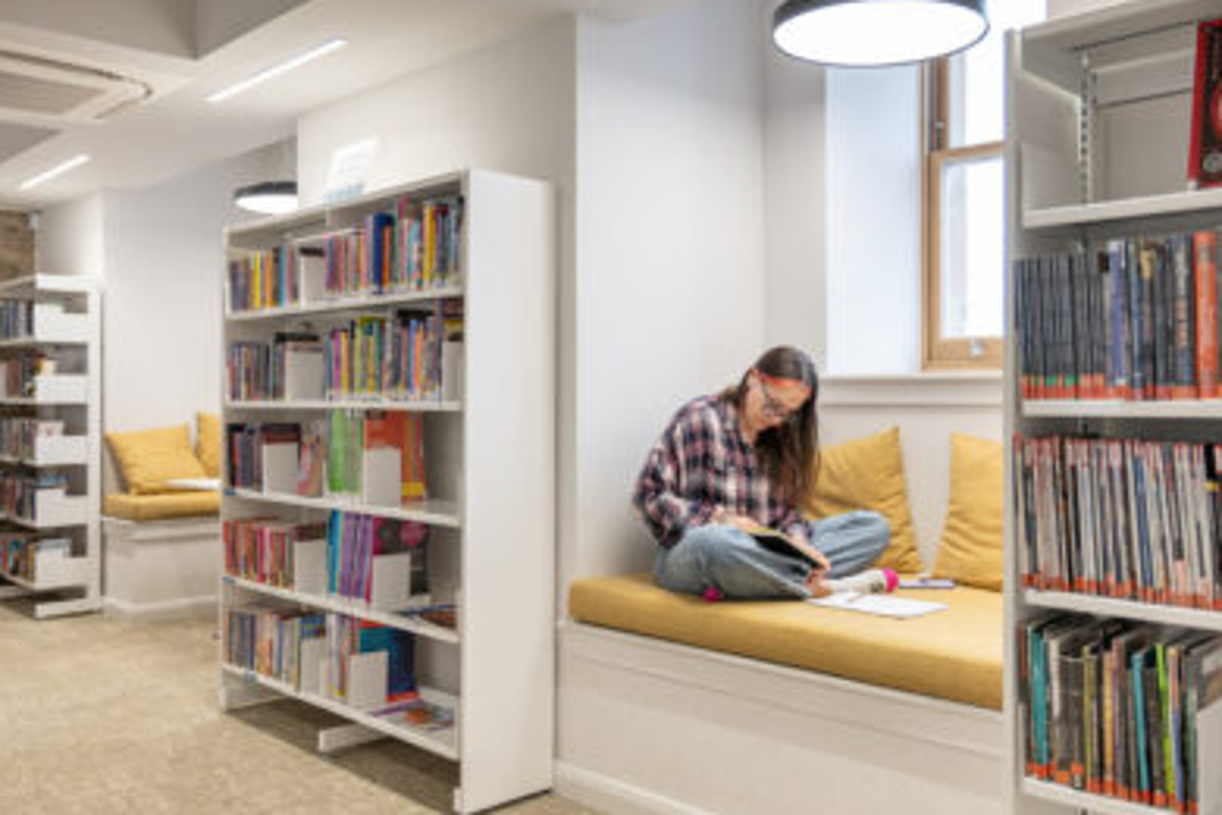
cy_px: 470
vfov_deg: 41.0
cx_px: 674
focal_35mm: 32
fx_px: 1086
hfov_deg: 58.6
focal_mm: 26
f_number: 4
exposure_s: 1/250
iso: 800
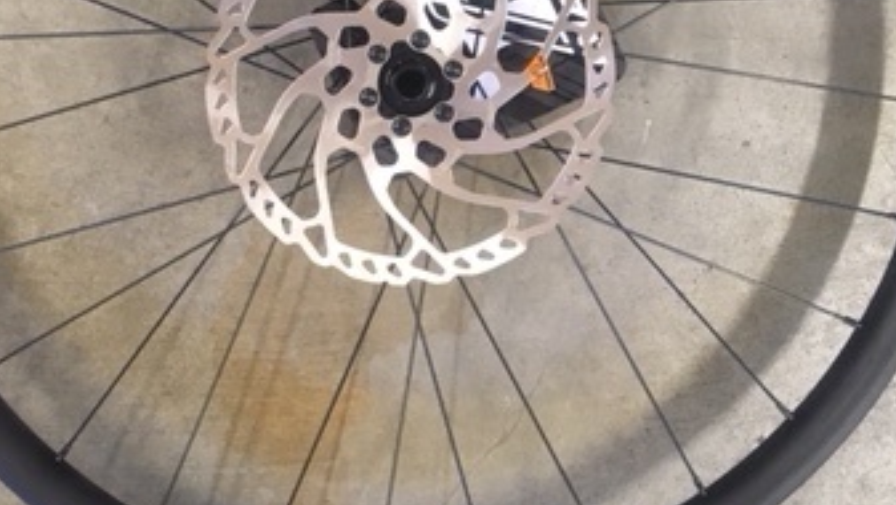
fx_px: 1426
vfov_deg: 19.6
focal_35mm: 60
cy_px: 32
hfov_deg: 34.8
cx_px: 393
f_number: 2.2
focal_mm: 4.15
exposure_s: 1/30
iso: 200
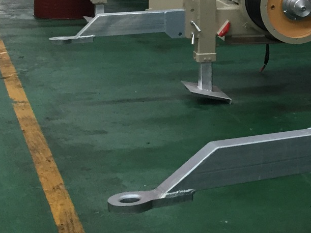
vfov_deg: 15.3
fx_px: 853
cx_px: 463
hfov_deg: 18.4
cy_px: 9
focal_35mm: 95
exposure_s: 1/30
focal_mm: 4.15
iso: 40
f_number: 2.2
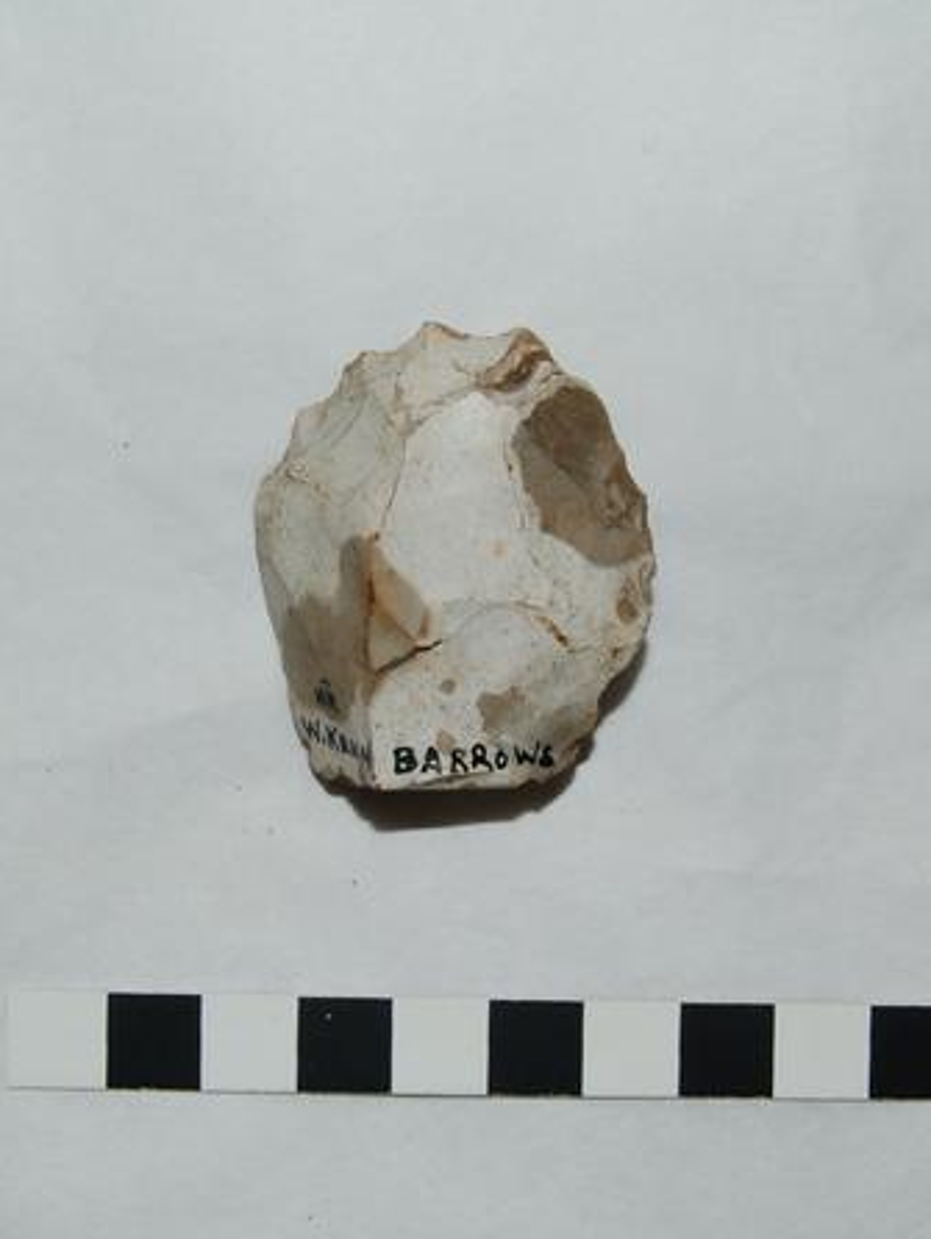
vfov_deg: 28.7
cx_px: 427
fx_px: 2426
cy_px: 620
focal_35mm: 68
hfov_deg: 21.7
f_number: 16
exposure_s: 1/500
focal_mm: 31
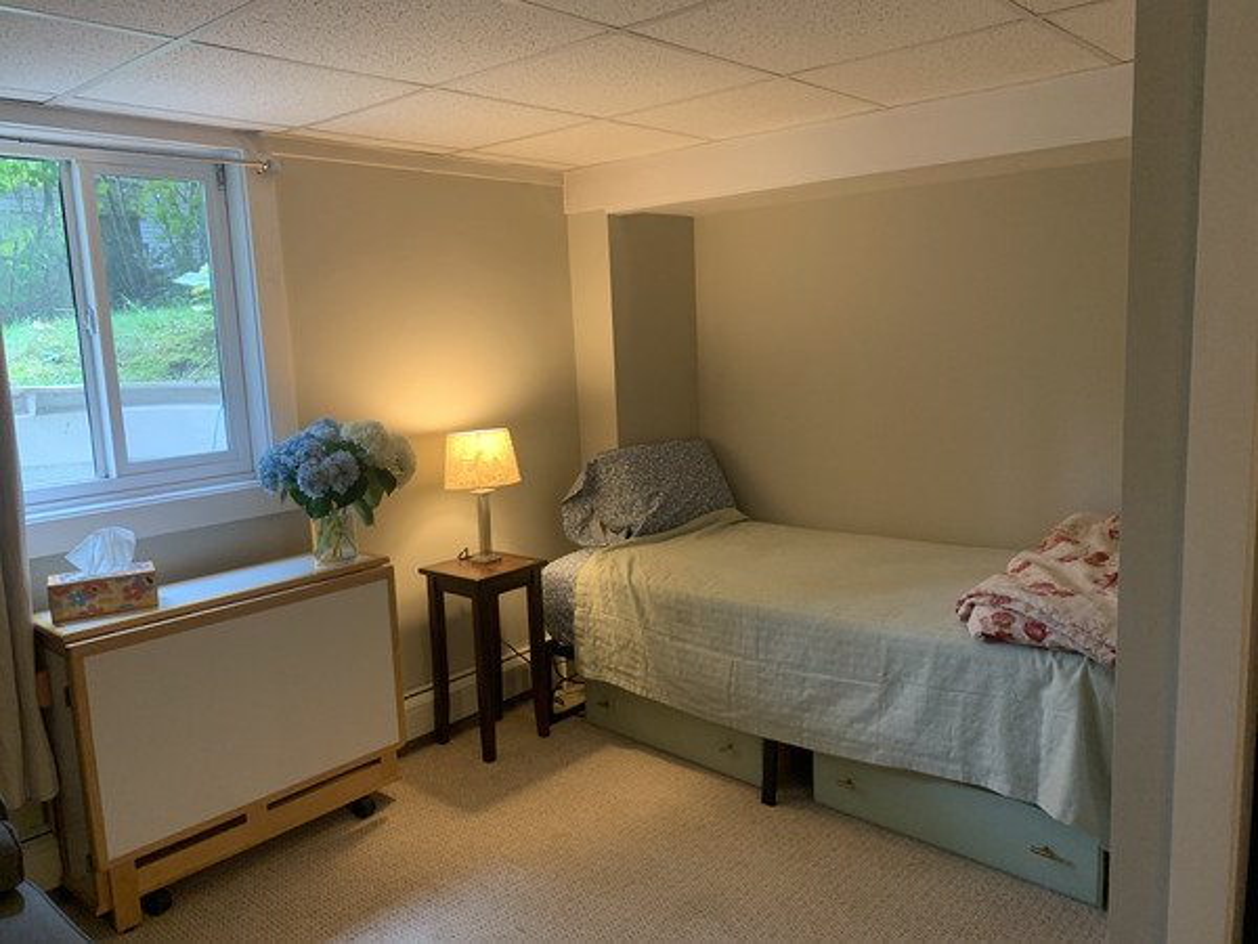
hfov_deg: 67.3
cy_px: 472
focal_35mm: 26
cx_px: 629
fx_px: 945
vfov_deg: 53.1
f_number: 1.8
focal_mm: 4.25
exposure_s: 1/60
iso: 320
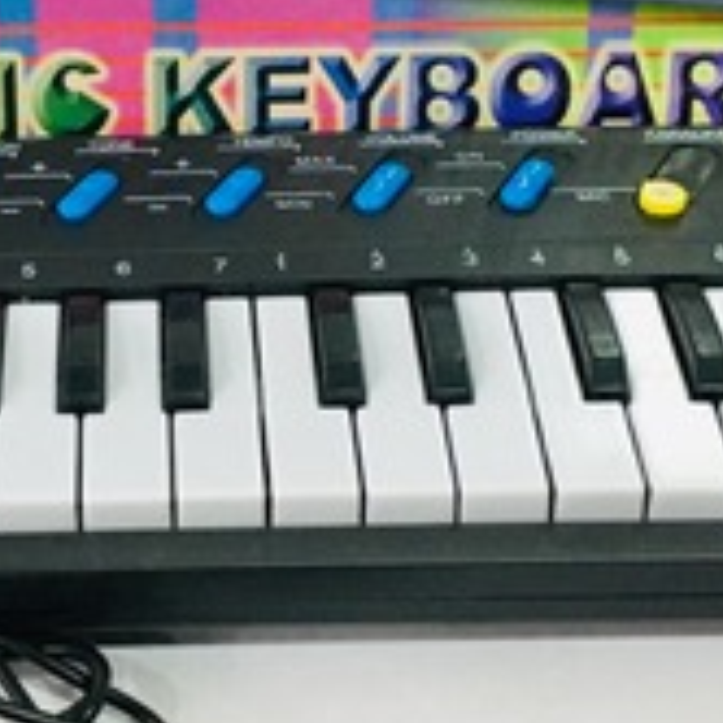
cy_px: 222
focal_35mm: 99
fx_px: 2339
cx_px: 152
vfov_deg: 17.5
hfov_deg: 17.4
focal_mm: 4.15
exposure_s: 1/33
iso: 160
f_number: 2.2
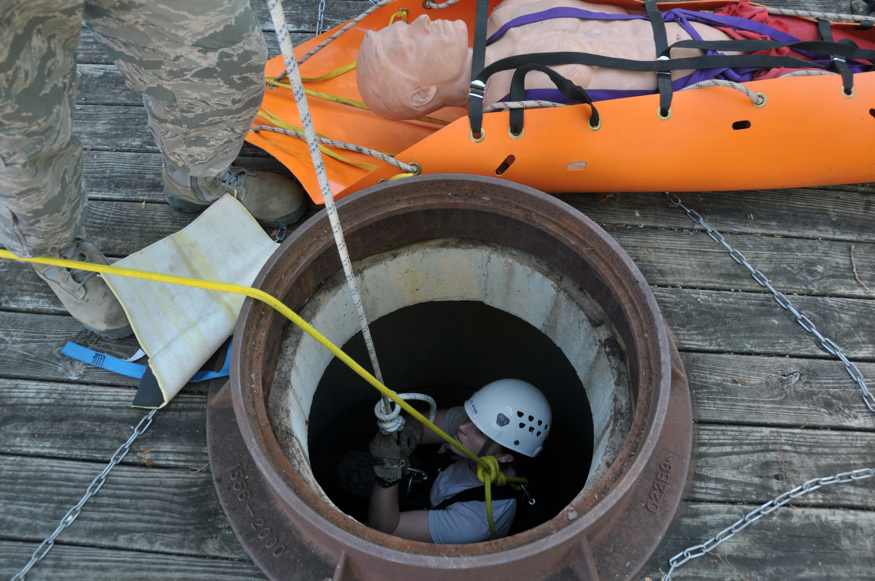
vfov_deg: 43.5
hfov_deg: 62.0
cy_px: 290
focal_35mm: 30
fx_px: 728
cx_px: 438
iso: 250
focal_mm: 20
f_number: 5.6
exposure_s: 1/125
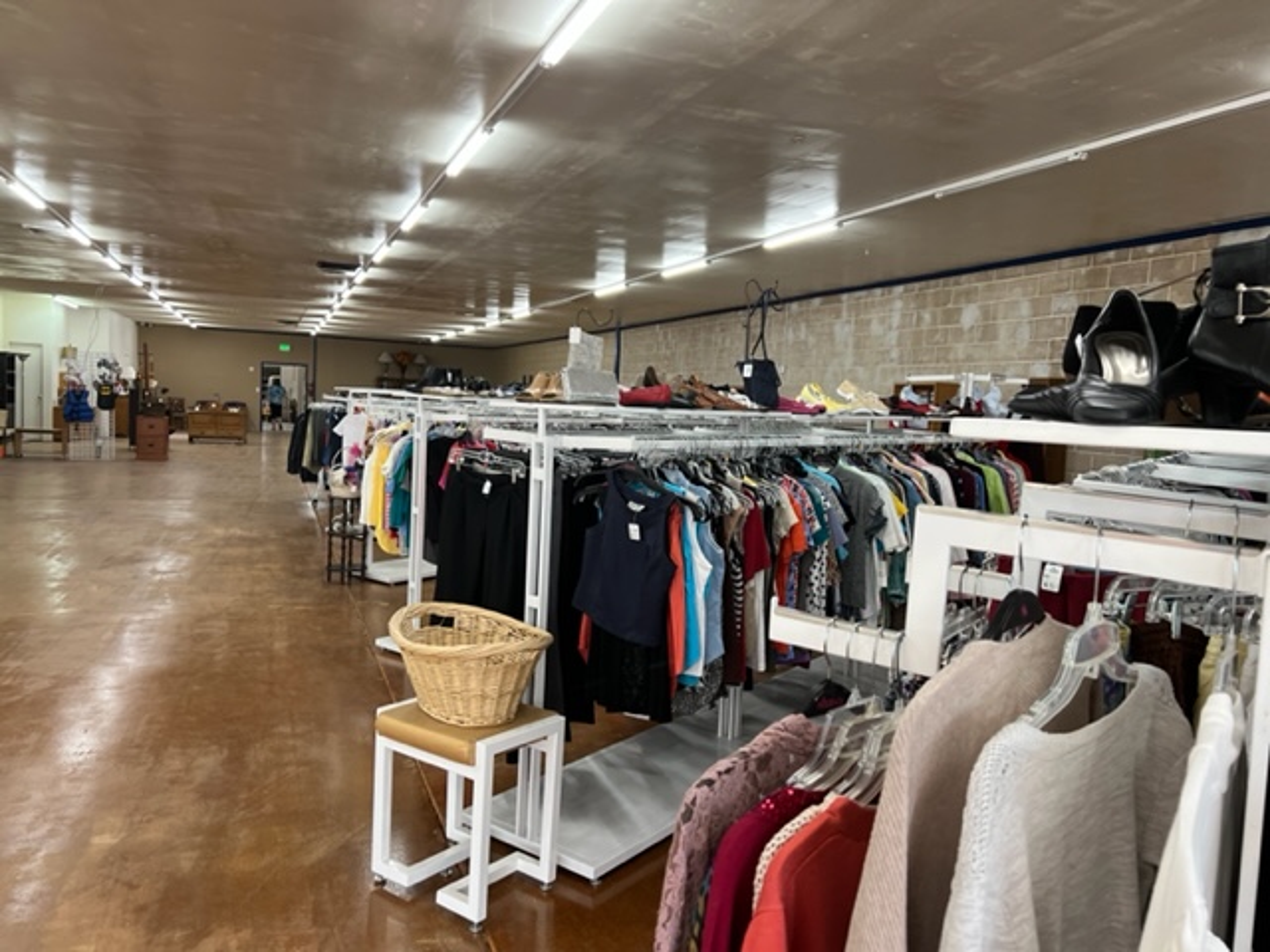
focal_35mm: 26
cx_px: 635
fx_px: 954
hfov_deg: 67.3
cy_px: 476
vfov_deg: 53.1
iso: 100
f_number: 1.5
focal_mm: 5.7
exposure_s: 1/120
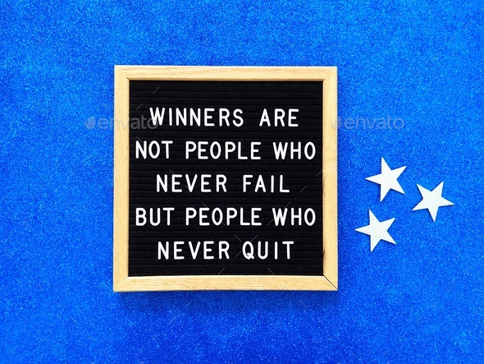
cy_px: 182
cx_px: 242
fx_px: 392
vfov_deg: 49.8
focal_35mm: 28
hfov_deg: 63.4
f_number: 1.8
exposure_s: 1/6
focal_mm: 3.99
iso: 80
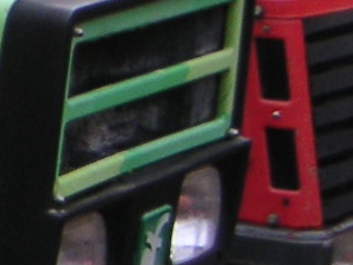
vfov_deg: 5.8
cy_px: 128
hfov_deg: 7.1
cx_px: -633
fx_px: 2601
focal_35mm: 255
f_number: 2.8
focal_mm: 5.7
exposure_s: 1/250
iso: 50
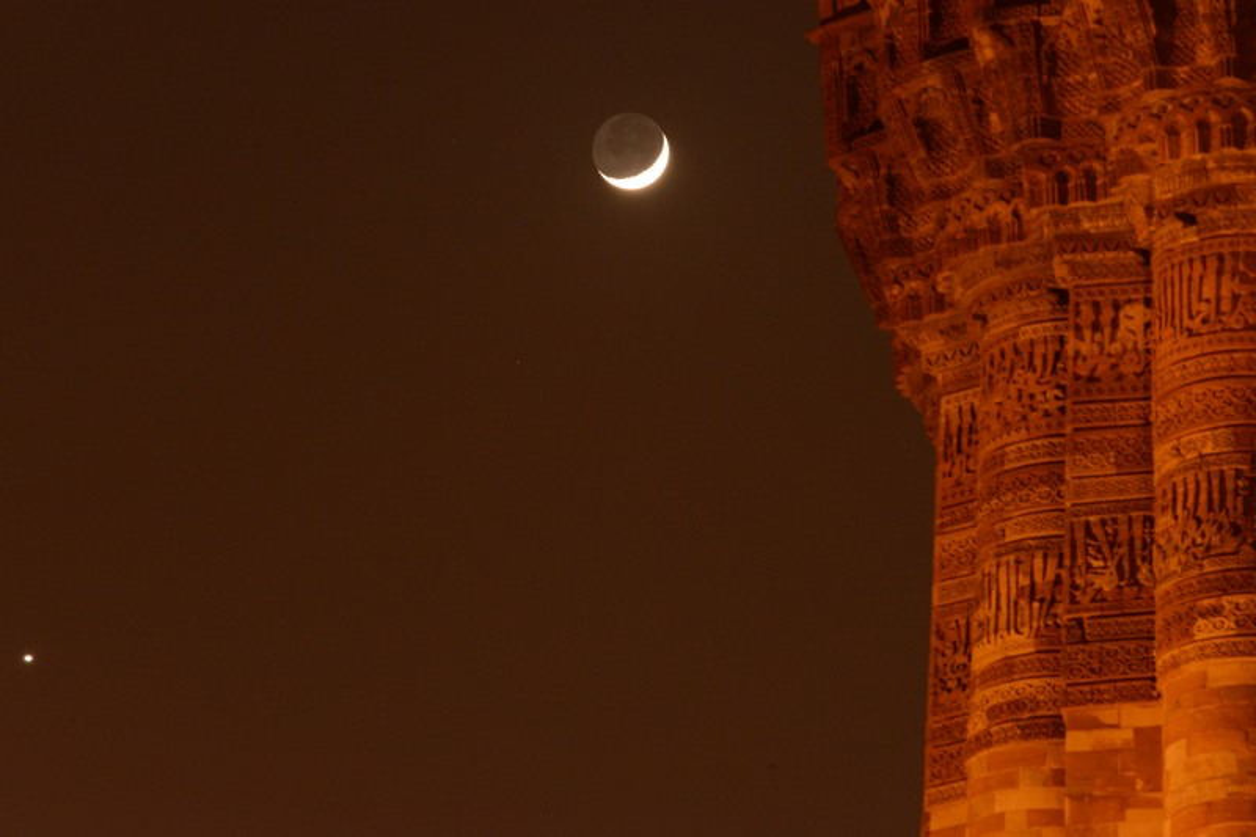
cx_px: 628
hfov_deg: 14.7
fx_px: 4883
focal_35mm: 140
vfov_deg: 9.8
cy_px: 418
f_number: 6.3
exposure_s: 5
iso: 2500
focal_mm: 140
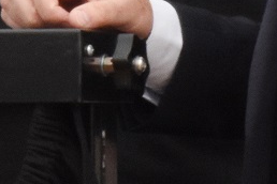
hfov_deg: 3.3
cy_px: -167
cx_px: 52
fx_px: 4830
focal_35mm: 628
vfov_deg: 2.2
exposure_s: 1/160
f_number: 32
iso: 2000
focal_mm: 75
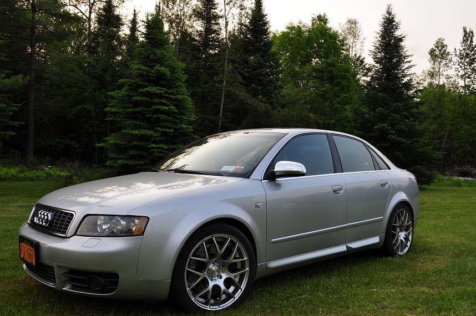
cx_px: 238
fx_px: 436
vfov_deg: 39.9
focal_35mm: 33
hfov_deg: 57.3
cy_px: 158
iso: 200
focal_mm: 22
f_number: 8
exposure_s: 1/80
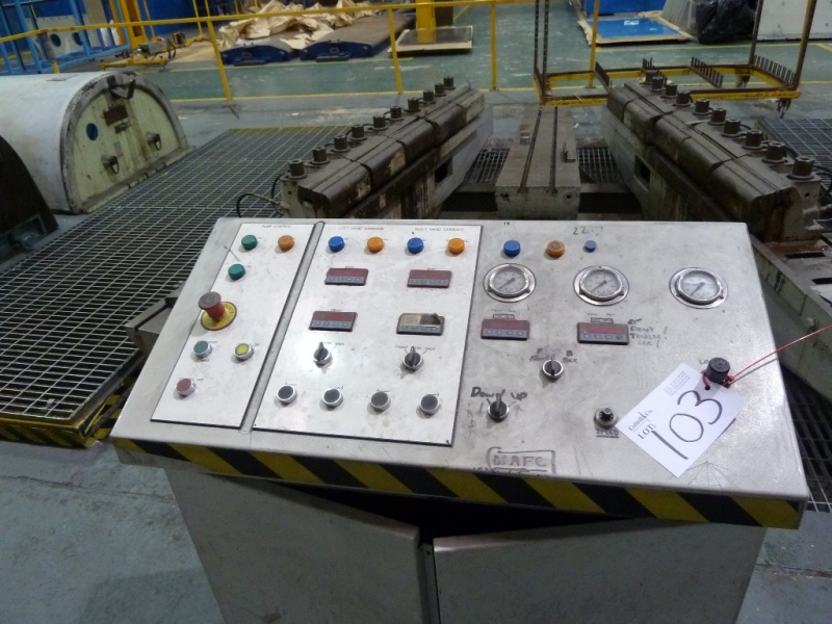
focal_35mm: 25
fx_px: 601
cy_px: 312
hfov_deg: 69.4
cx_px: 416
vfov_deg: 54.9
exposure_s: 1/25
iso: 400
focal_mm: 4.1
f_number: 3.3
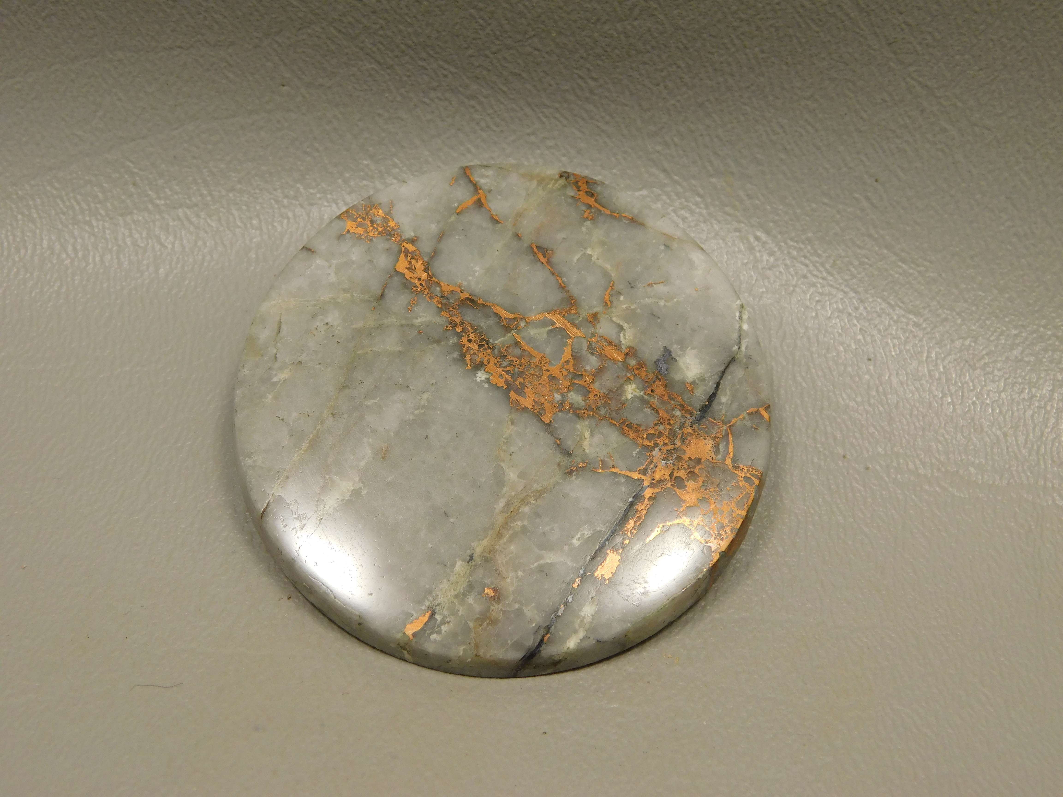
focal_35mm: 51
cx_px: 532
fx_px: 1566
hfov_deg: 37.5
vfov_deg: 28.6
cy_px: 398
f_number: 3.8
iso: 125
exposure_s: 1/50
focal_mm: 9
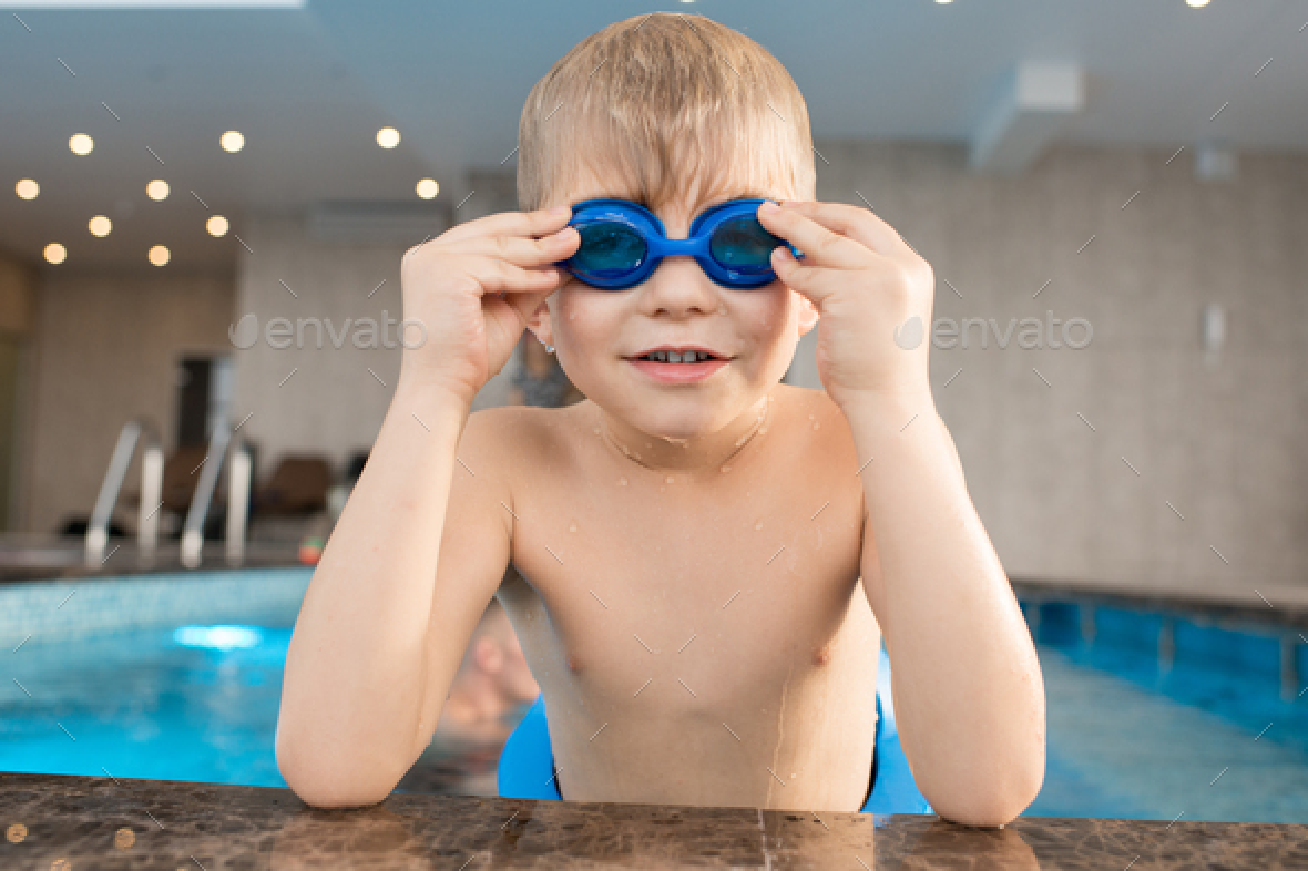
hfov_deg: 54.4
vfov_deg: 37.8
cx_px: 654
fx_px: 1271
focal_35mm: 35
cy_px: 436
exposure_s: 1/200
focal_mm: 35
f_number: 4
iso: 800
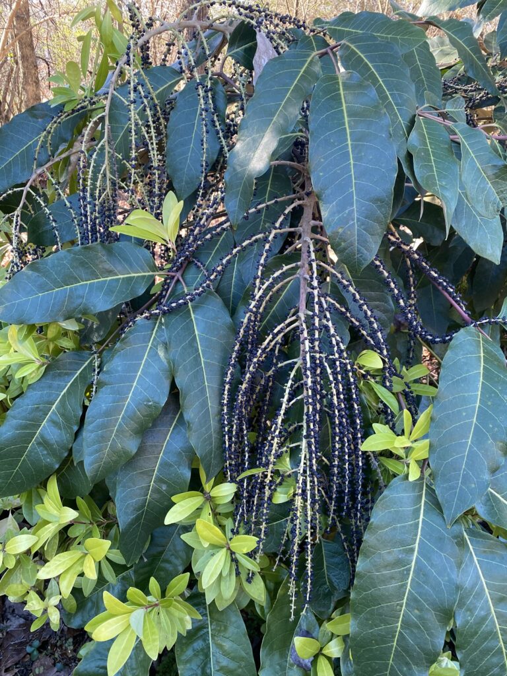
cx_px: 254
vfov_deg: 67.3
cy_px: 338
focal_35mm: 26
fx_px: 508
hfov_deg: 53.1
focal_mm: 4.25
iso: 100
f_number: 1.8
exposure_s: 1/121
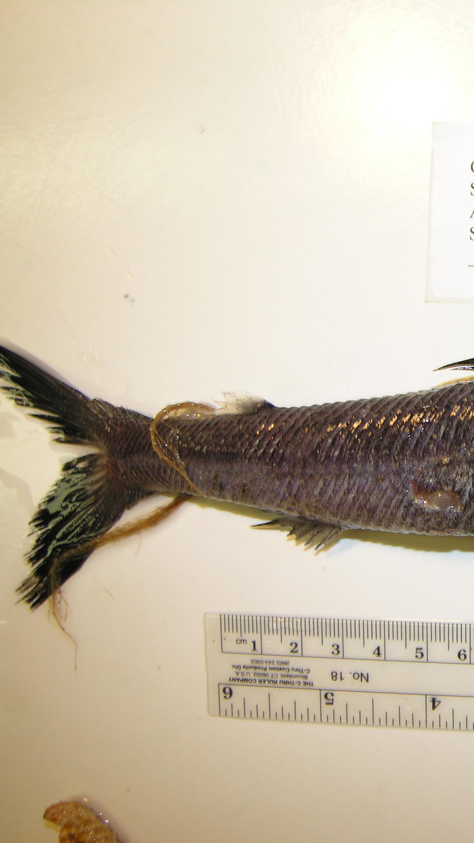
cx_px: 535
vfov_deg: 56.6
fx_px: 782
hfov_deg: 29.9
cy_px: 423
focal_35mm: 35
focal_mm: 6.1
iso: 50
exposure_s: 1/30
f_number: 2.6
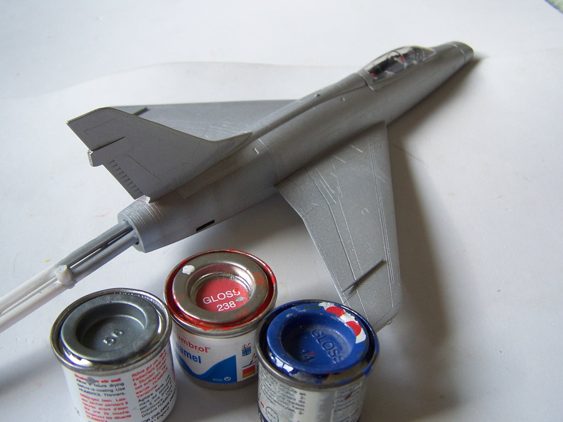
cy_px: 211
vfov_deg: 37.7
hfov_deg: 49.0
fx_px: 618
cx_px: 282
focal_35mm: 38
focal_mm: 6.3
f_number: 2.8
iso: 80
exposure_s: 1/90
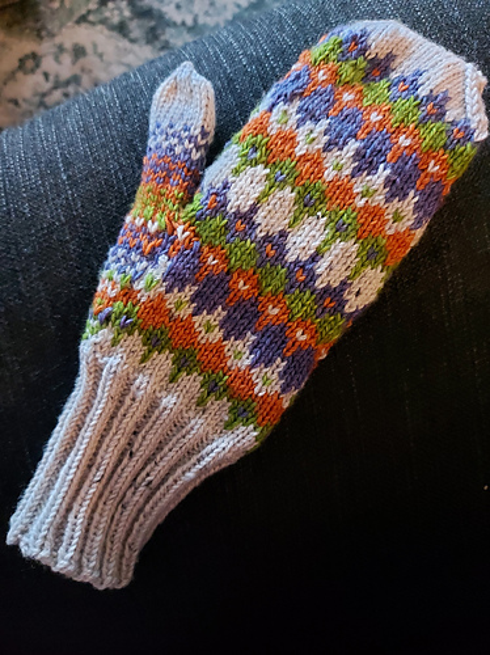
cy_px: 328
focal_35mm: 24
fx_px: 454
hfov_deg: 56.7
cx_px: 245
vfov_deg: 71.6
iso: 1250
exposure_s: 1/16
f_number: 1.8
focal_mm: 5.23
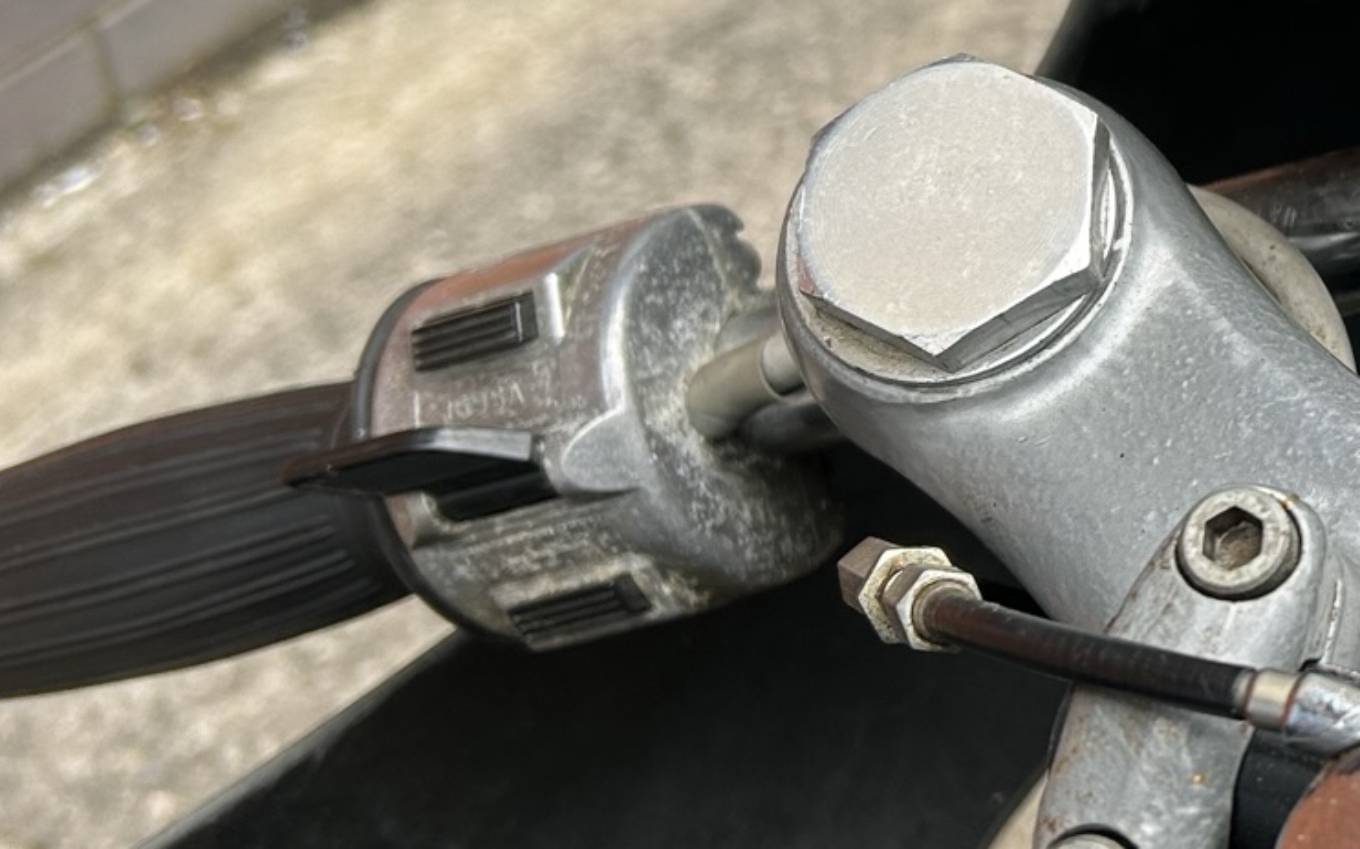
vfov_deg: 17.0
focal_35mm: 76
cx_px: 1675
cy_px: 161
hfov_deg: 24.4
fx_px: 2816
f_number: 1.5
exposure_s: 1/242
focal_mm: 5.7
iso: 40
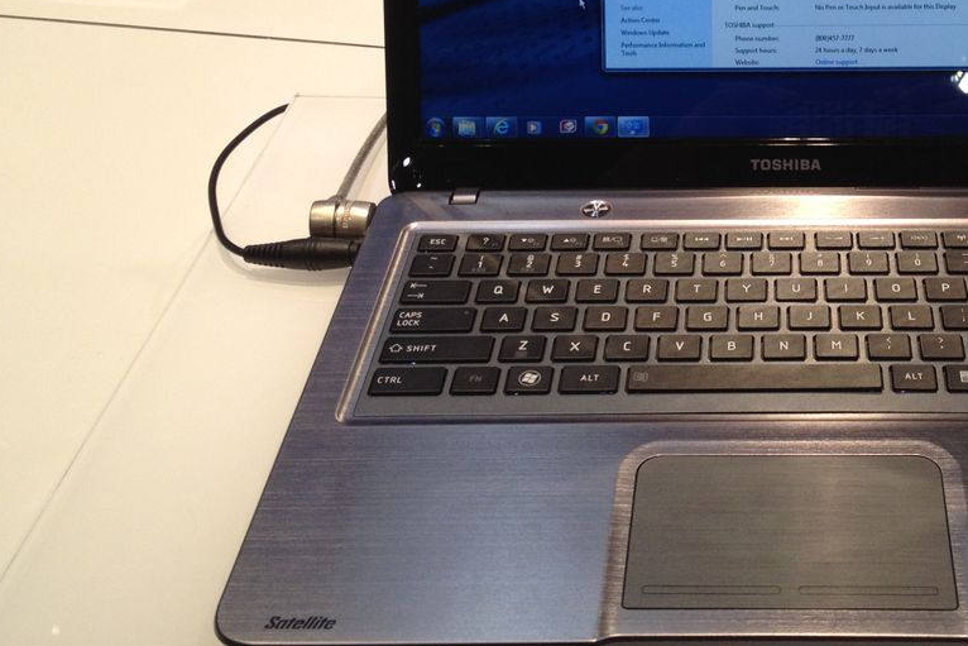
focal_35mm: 57
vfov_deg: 23.6
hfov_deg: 34.2
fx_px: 1533
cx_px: 749
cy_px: 191
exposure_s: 1/120
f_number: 2.4
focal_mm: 4.28
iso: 100
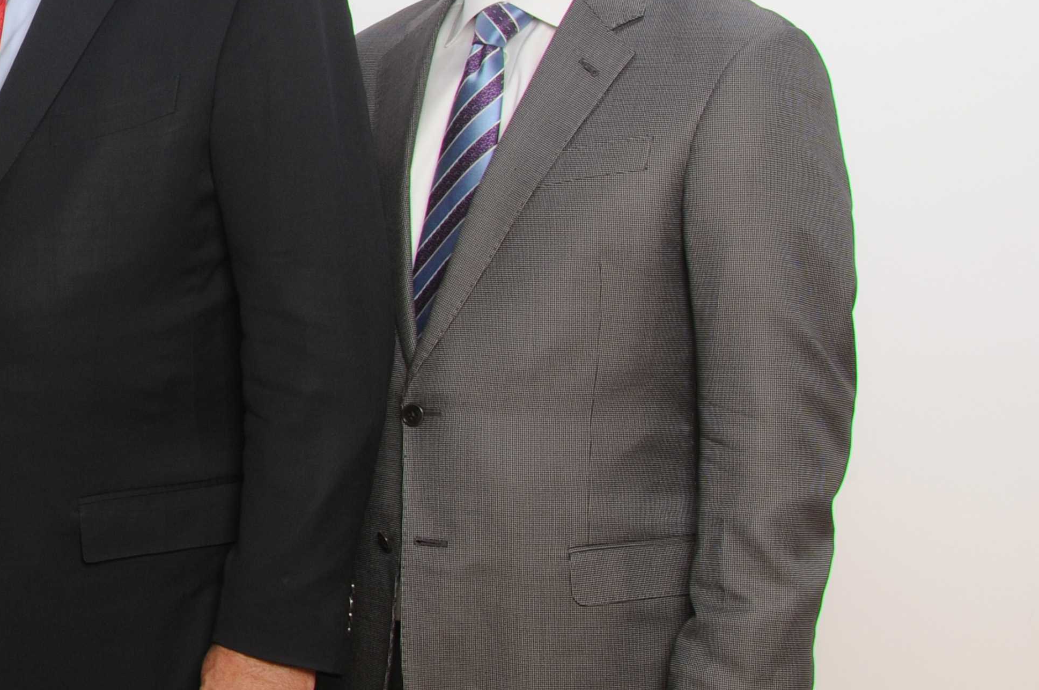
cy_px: 252
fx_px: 2680
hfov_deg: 21.2
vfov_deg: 14.6
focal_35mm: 93
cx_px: -8
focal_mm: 28
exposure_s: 1/200
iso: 250
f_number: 9
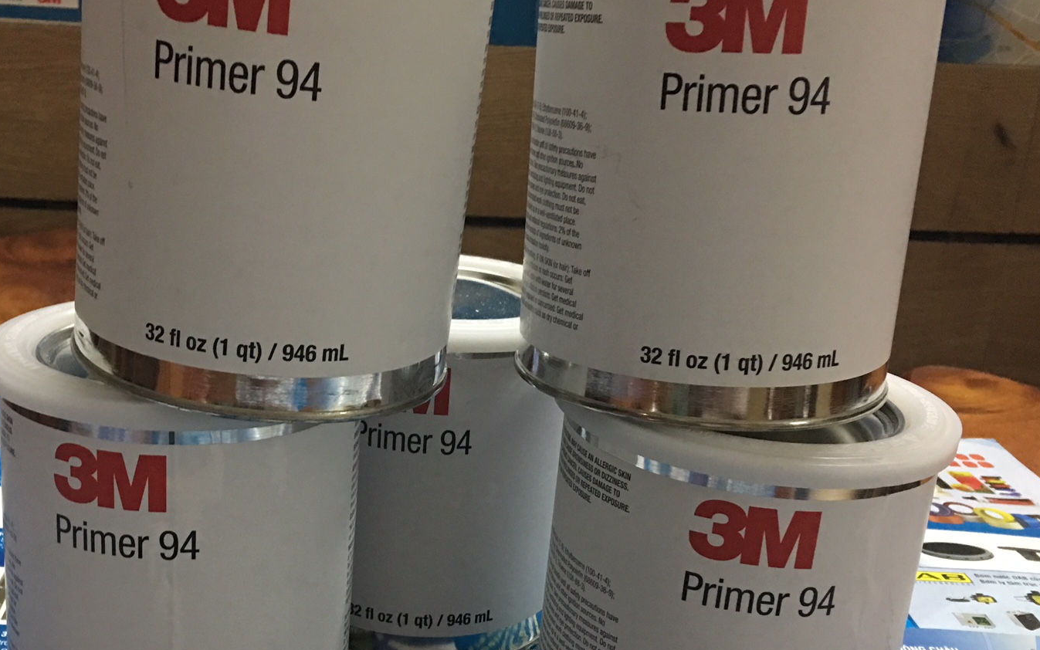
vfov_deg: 27.9
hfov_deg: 43.3
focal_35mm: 46
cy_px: 416
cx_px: 422
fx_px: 1304
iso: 100
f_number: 2.2
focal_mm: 4.15
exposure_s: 1/8
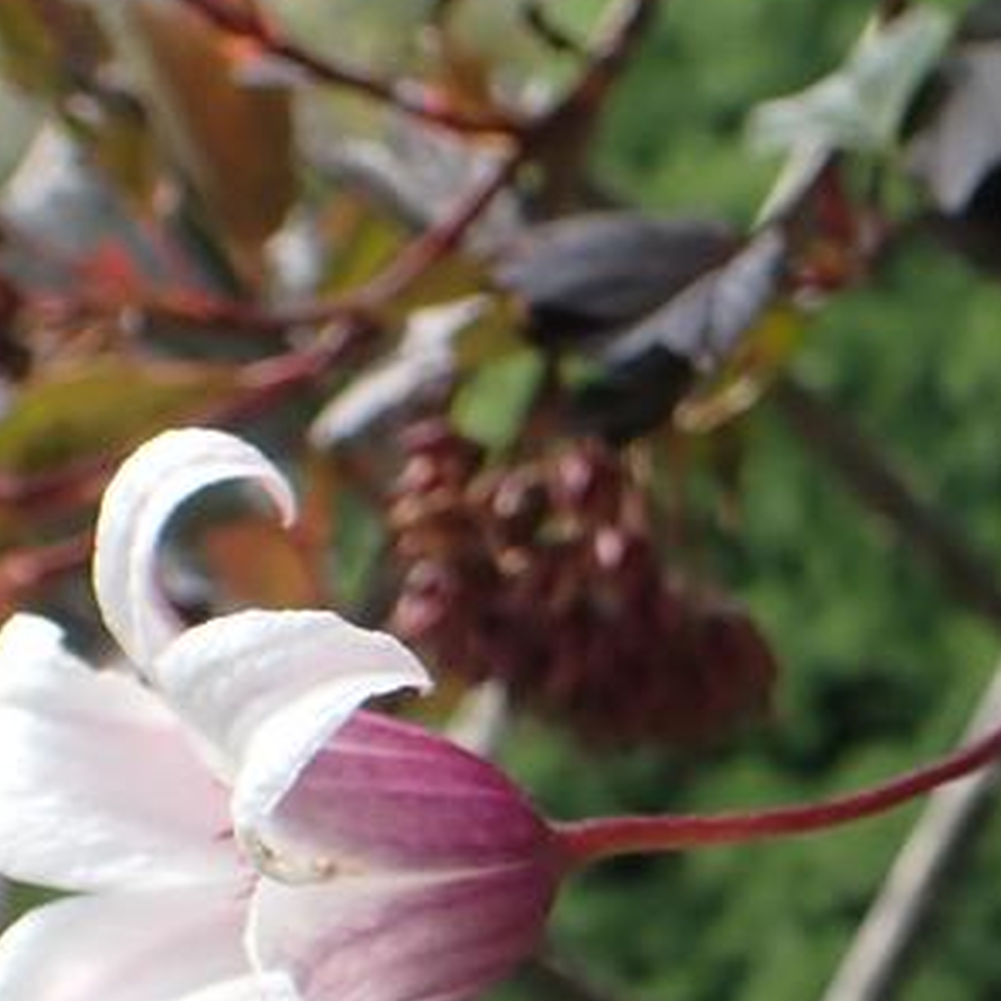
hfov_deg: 18.5
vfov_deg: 19.0
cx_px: 1144
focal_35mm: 90
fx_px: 2944
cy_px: 896
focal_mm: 5.4
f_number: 3.2
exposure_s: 1/320
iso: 100
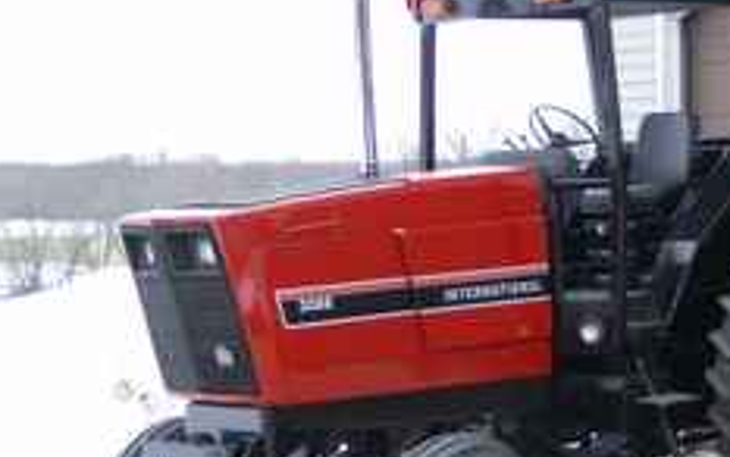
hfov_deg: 18.8
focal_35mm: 110
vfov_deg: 11.9
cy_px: 307
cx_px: 517
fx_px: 2190
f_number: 3.7
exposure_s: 1/264
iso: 100
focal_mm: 11.6
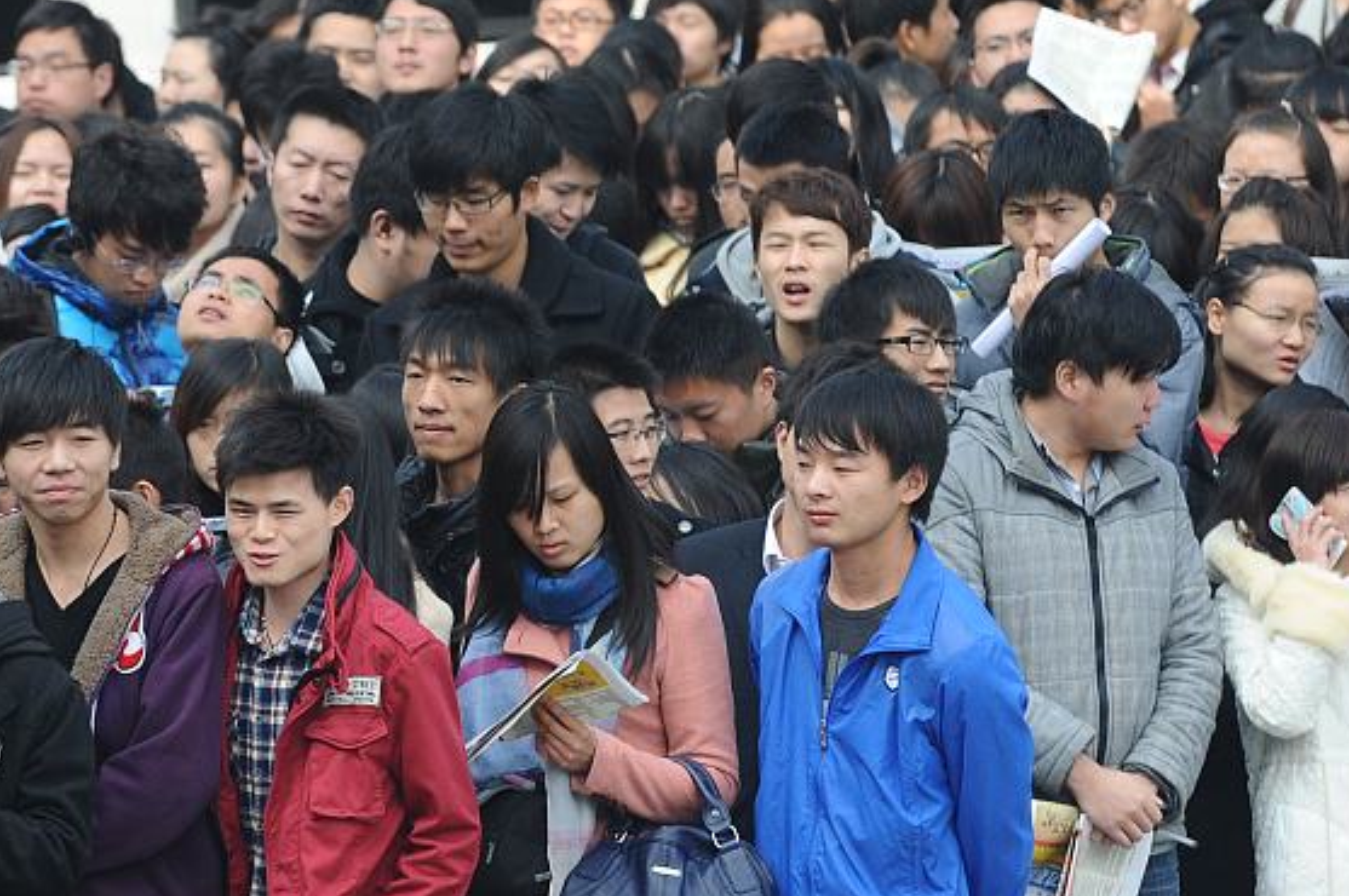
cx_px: 240
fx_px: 16131
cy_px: 334
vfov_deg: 3.2
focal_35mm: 431
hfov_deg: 4.8
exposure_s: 1/800
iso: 500
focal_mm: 200
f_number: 5.6
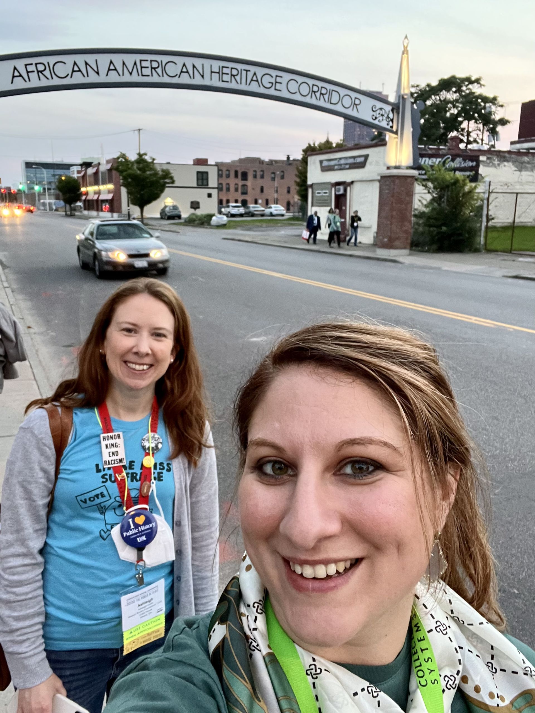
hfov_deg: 46.8
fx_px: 618
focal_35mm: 30
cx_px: 268
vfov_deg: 60.0
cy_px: 356
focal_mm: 2.71
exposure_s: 1/40
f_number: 2.2
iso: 320
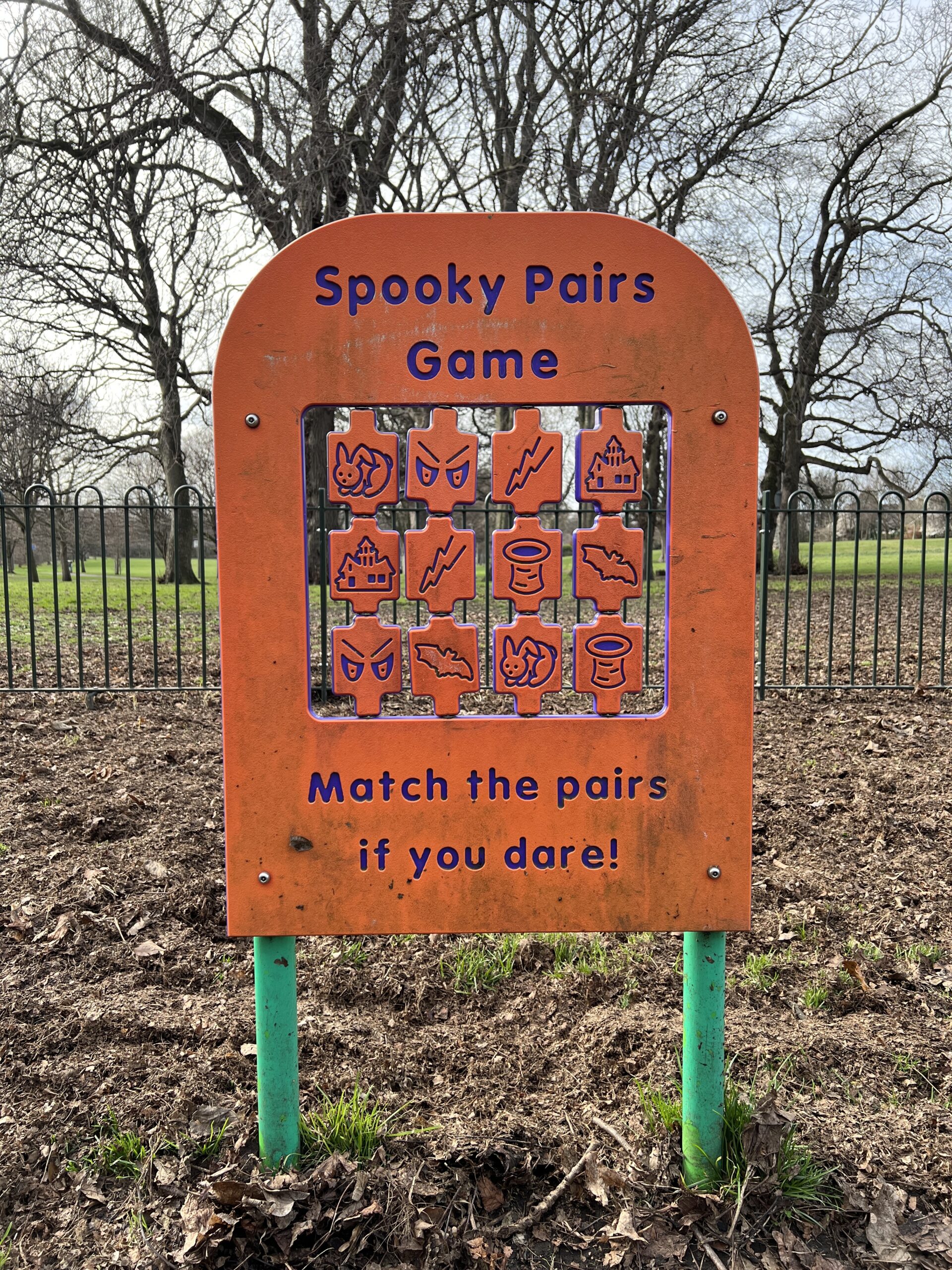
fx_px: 953
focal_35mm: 26
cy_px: 635
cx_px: 476
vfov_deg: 67.3
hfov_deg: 53.1
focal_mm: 5.7
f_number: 1.5
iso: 50
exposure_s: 1/705
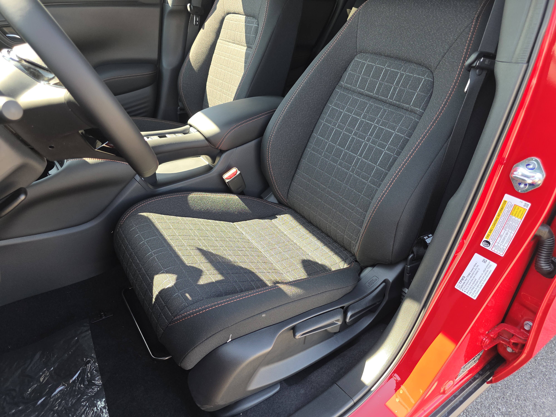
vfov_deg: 58.9
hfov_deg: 73.9
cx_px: 278
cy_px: 208
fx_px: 369
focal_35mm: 23
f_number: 1.7
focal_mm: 6.3
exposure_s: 1/180
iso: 50
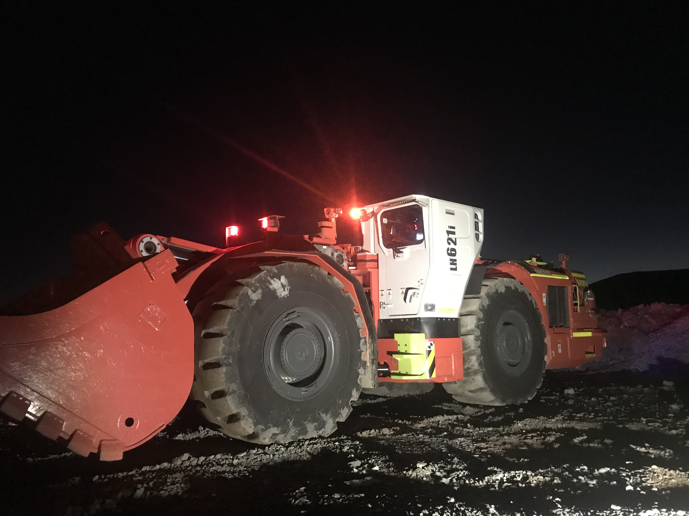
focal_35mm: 30
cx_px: 348
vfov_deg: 46.8
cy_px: 265
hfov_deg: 60.0
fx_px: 597
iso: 160
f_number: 1.8
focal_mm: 3.99
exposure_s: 1/4
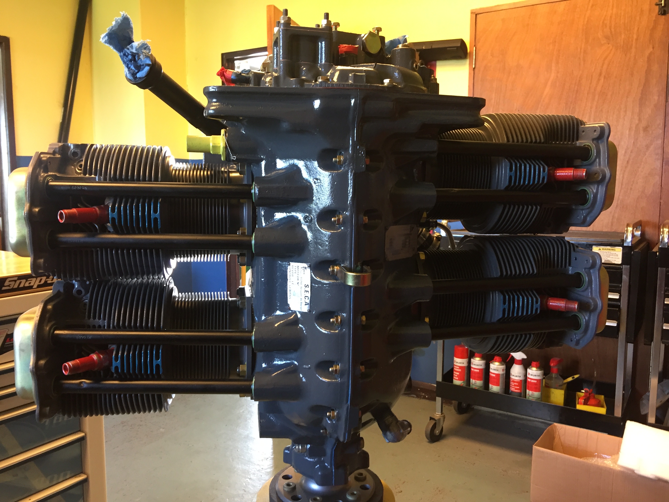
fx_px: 560
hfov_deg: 61.7
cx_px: 334
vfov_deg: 48.2
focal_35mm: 29
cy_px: 251
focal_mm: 4.15
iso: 125
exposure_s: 1/33
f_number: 2.2
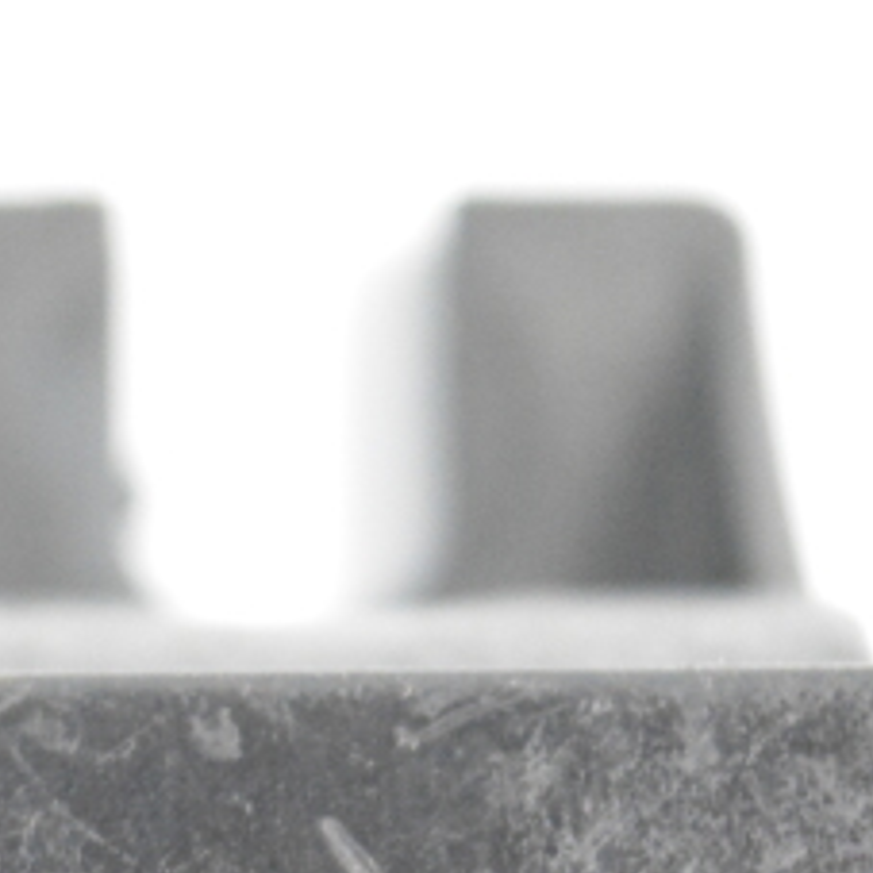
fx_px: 9014
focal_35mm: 316
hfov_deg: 5.5
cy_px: 992
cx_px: -69
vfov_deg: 5.5
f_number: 7.1
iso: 6400
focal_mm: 55
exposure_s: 1/200
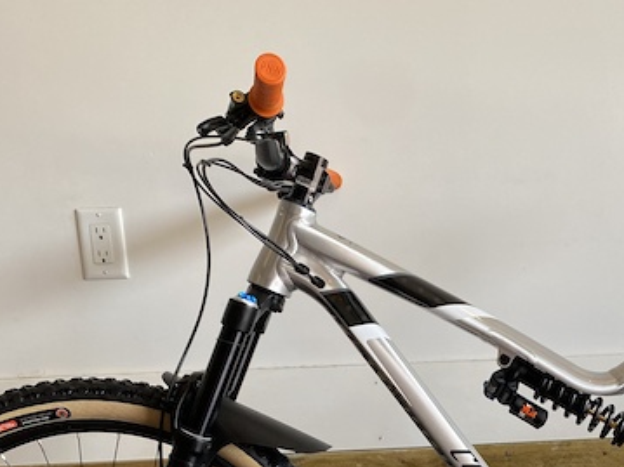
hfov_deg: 31.9
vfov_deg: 23.9
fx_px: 1045
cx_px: 544
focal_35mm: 58
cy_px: 493
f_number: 1.8
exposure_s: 1/120
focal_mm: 4.25
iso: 64
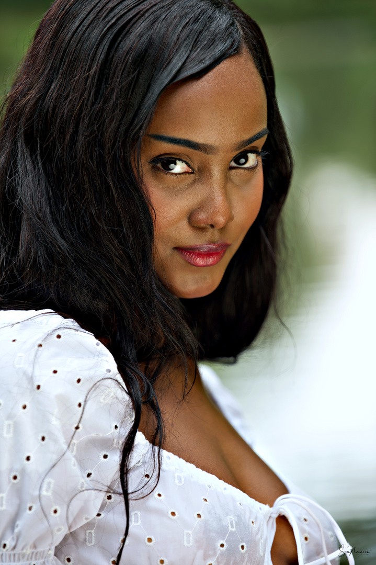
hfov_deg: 9.5
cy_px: 282
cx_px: 188
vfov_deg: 14.2
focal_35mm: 145
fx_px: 2274
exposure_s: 1/160
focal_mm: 145
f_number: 3.2
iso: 125
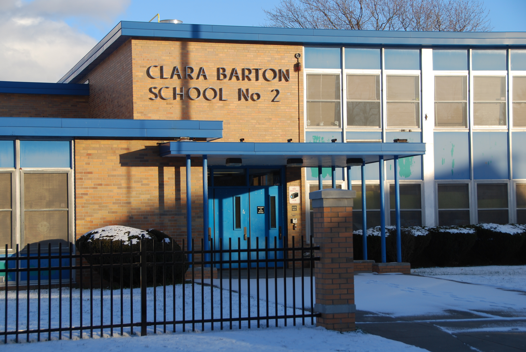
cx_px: 263
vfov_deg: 17.5
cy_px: 176
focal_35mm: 78
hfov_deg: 26.0
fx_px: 1141
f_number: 7.1
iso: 100
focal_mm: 52
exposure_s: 1/200
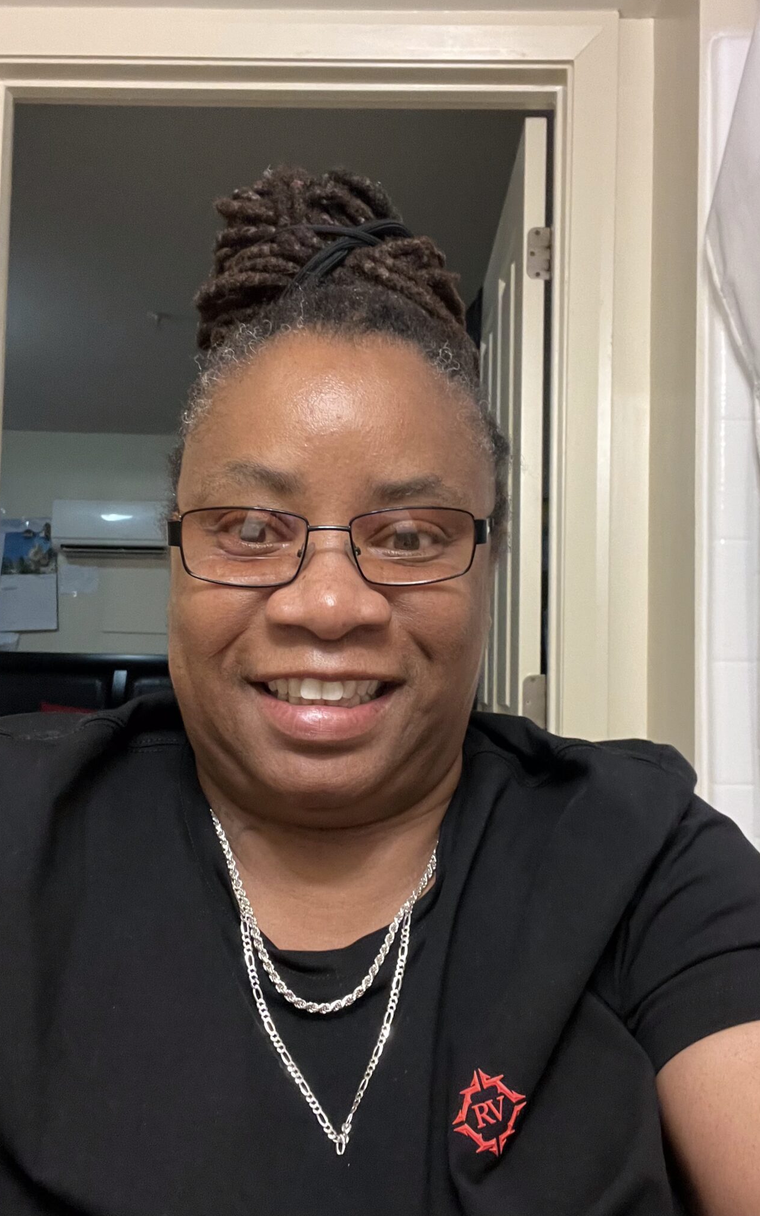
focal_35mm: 32
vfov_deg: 59.7
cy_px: 607
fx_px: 1060
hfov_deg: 39.4
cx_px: 403
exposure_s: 1/40
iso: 400
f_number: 2.2
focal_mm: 2.71
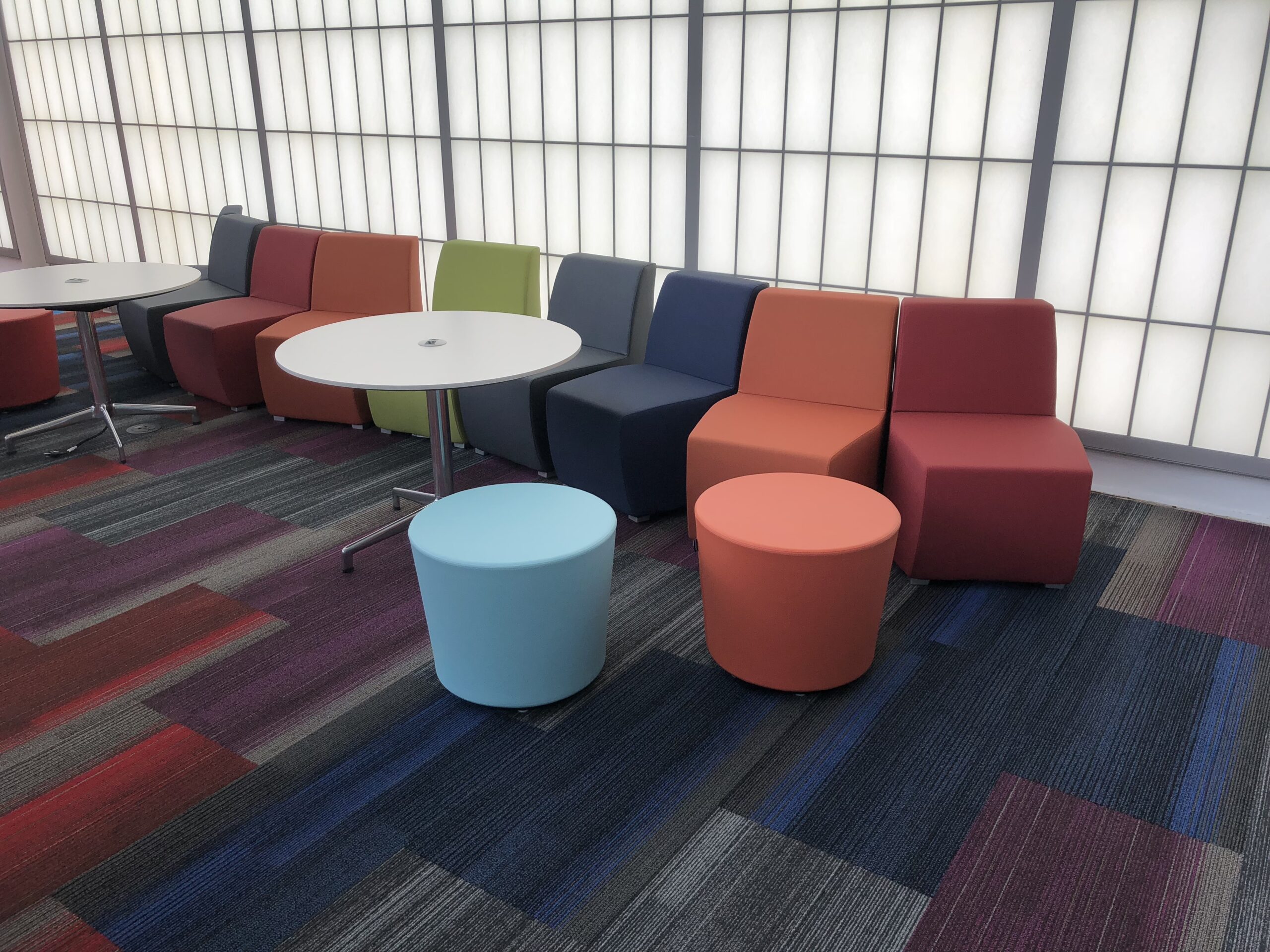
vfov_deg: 49.7
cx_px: 635
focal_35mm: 28
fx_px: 1027
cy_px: 476
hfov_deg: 63.4
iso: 20
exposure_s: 1/153
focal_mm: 4
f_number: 1.8
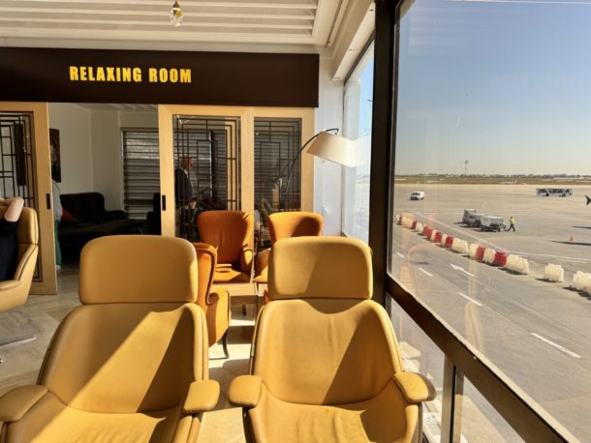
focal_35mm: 24
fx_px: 410
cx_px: 296
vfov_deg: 56.8
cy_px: 222
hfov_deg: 71.6
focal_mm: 6.76
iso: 80
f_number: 1.78
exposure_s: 1/1238
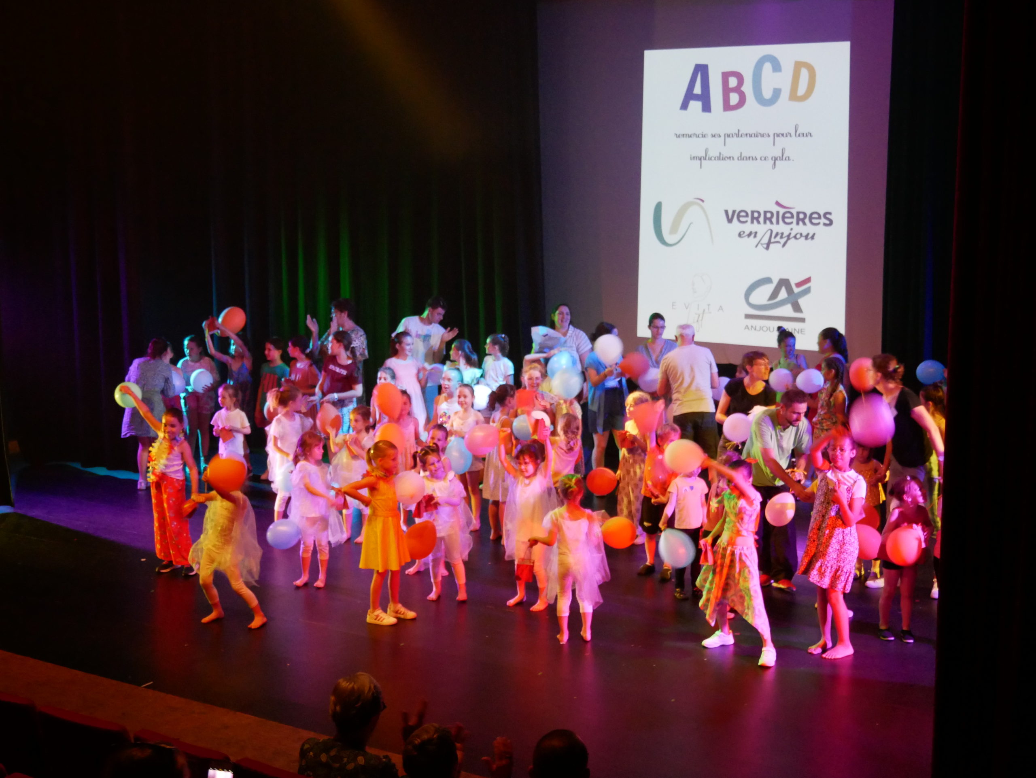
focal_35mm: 52
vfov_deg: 28.1
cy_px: 389
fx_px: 1557
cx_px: 518
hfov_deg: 36.8
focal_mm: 26
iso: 3200
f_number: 4.2
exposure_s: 1/40
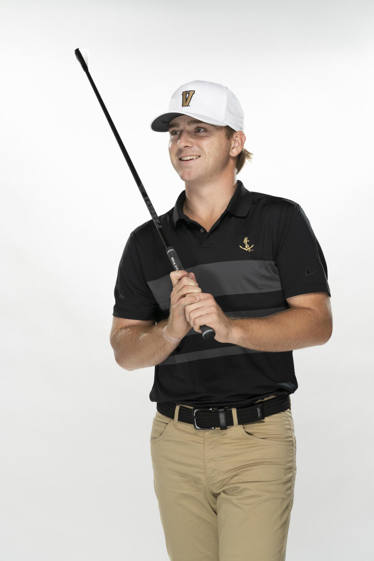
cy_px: 280
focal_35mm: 138
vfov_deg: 14.9
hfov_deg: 9.9
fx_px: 2150
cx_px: 187
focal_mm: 138
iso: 200
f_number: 6.3
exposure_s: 1/200
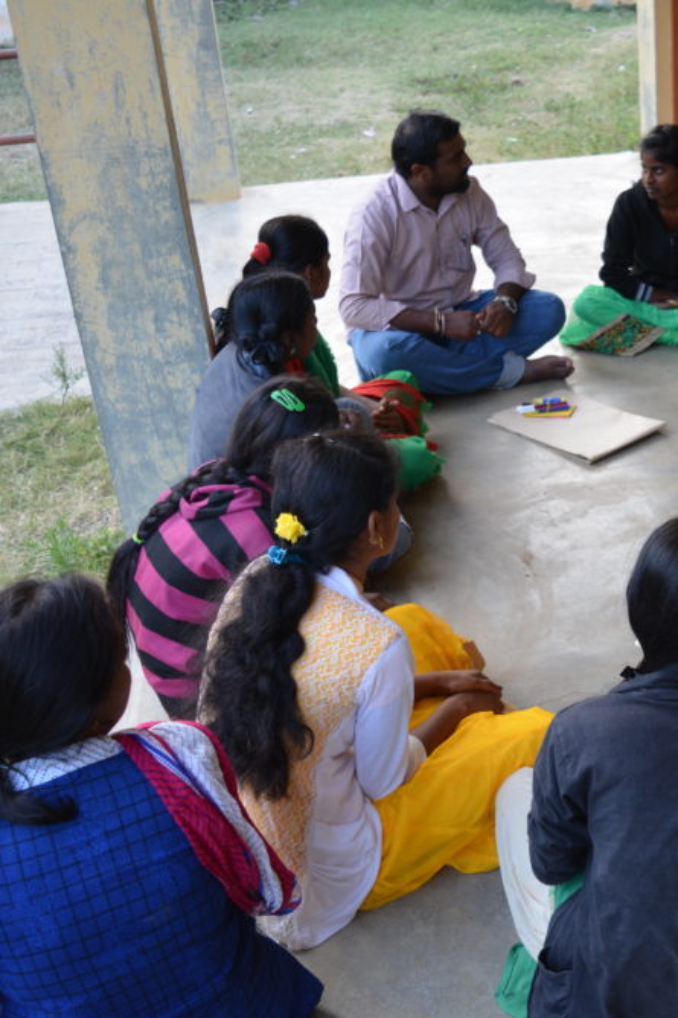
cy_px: 508
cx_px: 683
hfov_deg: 27.5
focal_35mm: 46
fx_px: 1300
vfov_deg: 42.8
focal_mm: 20
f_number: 4.5
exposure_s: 1/80
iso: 400
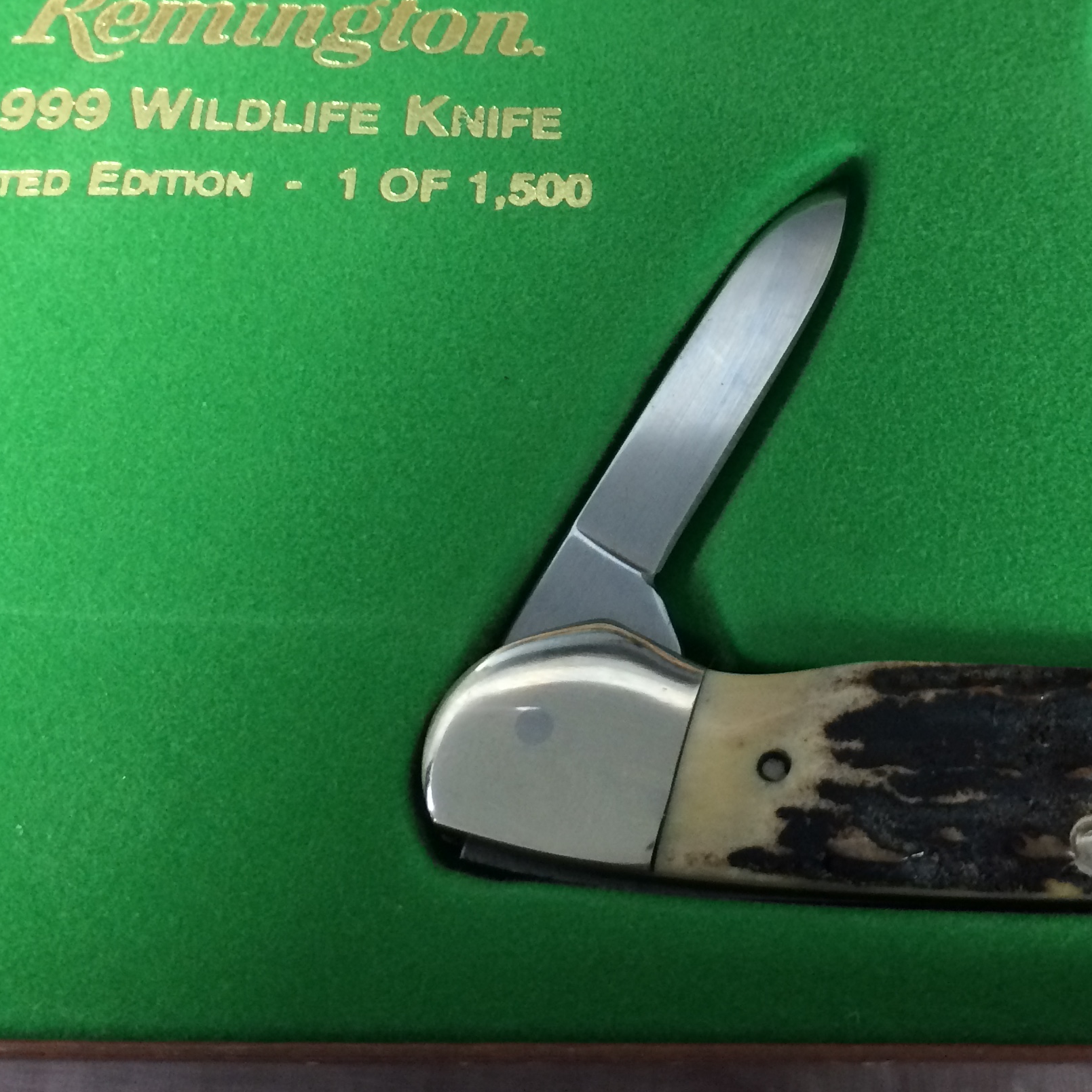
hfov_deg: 32.4
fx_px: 1856
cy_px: 305
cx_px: 754
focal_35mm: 52
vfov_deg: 32.3
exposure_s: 1/30
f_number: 2.2
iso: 64
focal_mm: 4.15
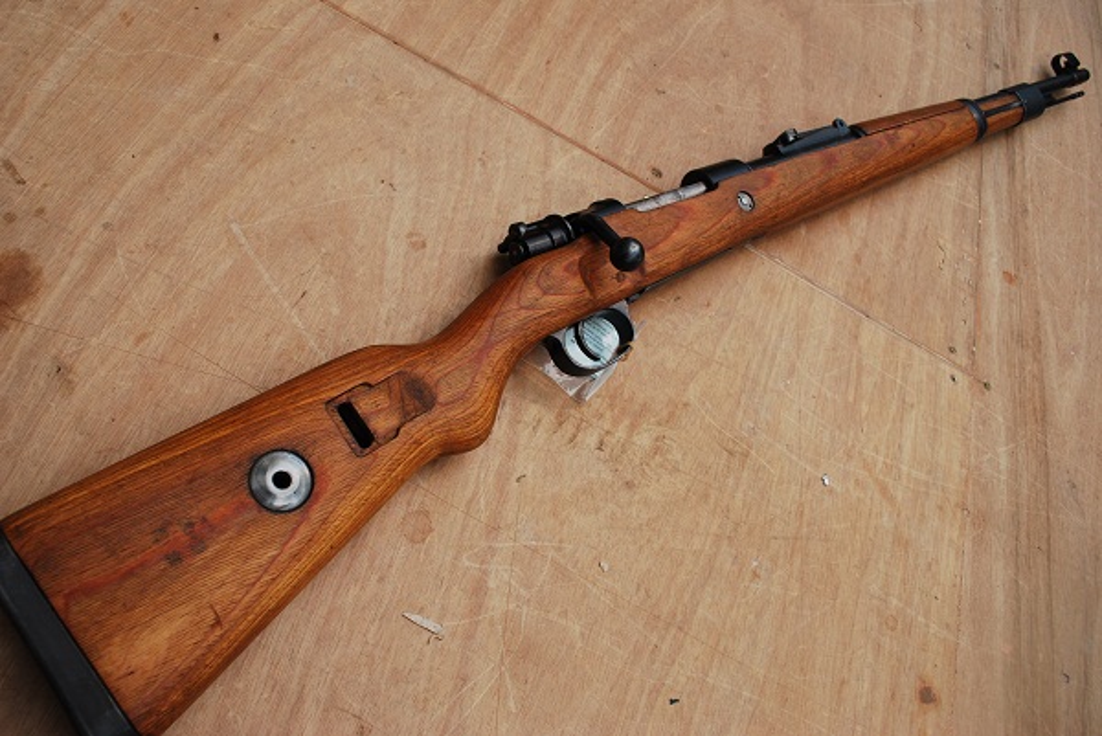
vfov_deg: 43.7
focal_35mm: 30
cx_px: 551
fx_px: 919
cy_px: 368
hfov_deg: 61.9
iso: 100
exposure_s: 1/125
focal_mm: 20
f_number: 5.6
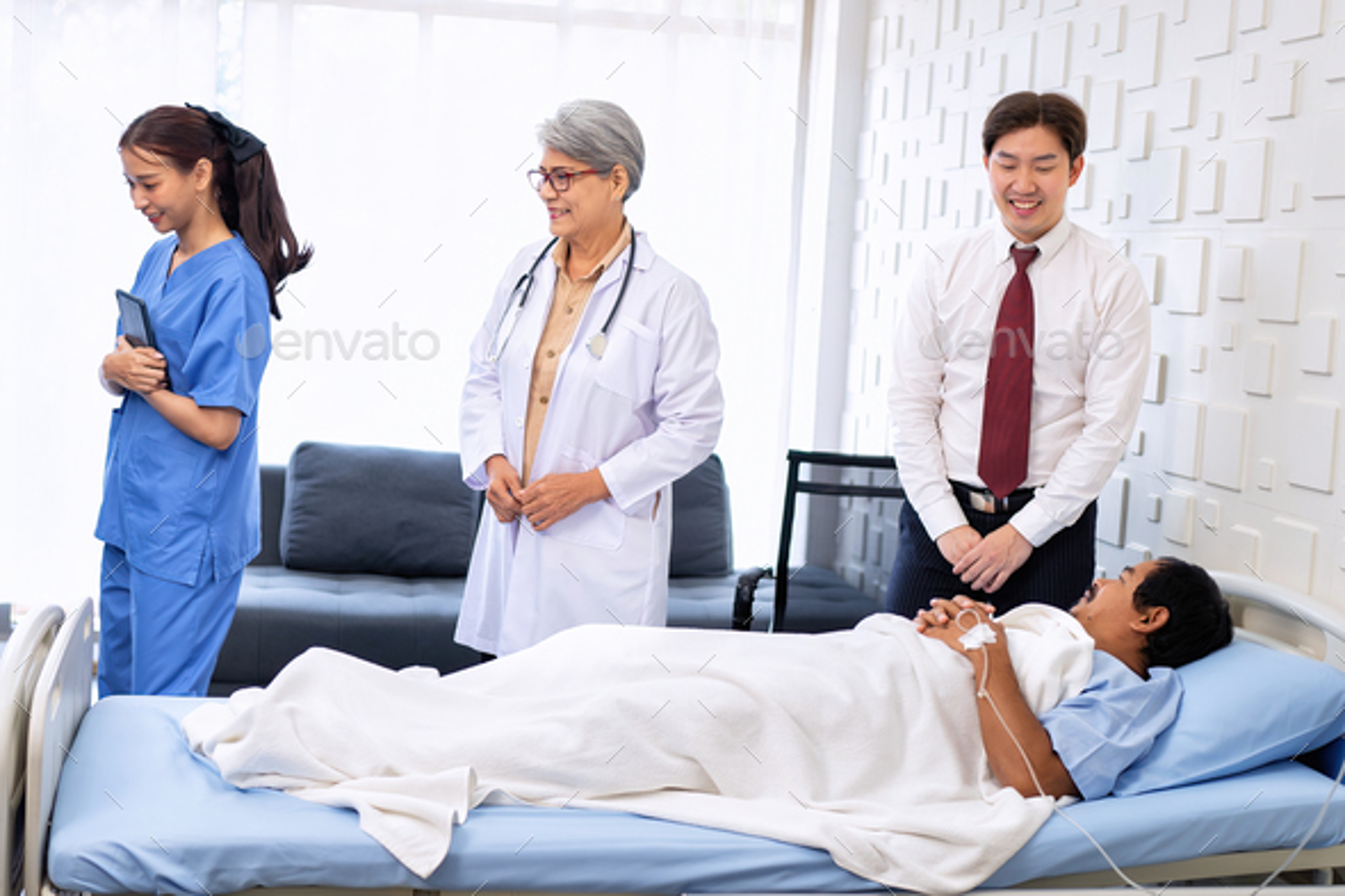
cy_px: 448
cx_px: 672
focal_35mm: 52
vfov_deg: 26.0
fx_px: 1942
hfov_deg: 38.2
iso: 125
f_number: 1.4
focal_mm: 35
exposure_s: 1/250
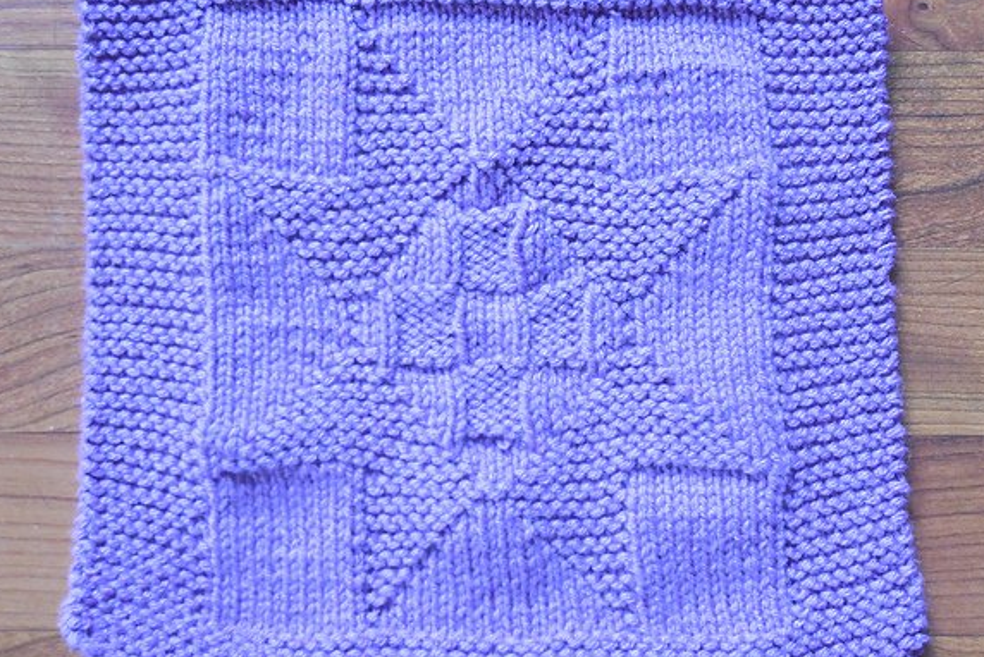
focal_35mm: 50
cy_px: 303
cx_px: 511
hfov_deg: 39.6
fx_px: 1367
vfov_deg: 27.0
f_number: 3.9
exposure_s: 1/20
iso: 400
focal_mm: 7.8
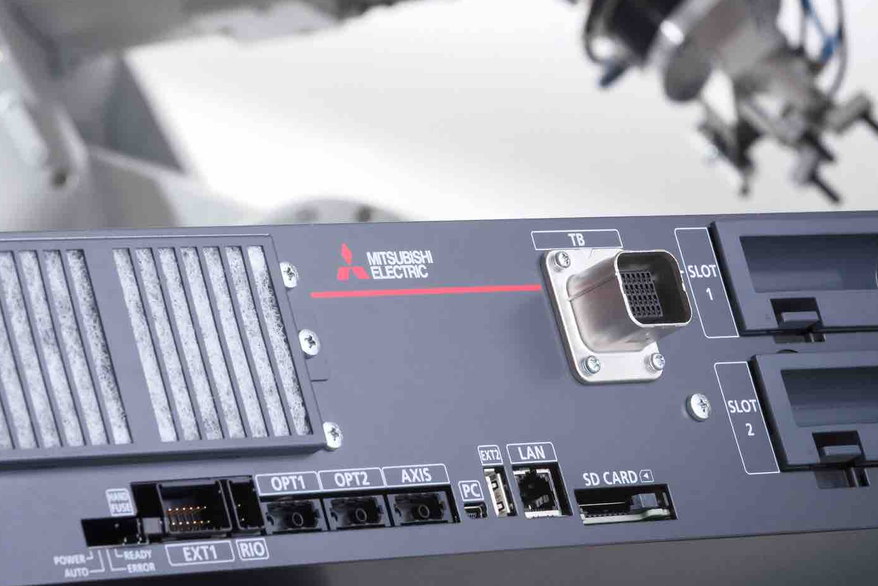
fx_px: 5489
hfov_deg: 9.1
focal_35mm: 225
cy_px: 157
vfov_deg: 6.1
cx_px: 386
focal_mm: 140
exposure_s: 1/200
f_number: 16
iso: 200
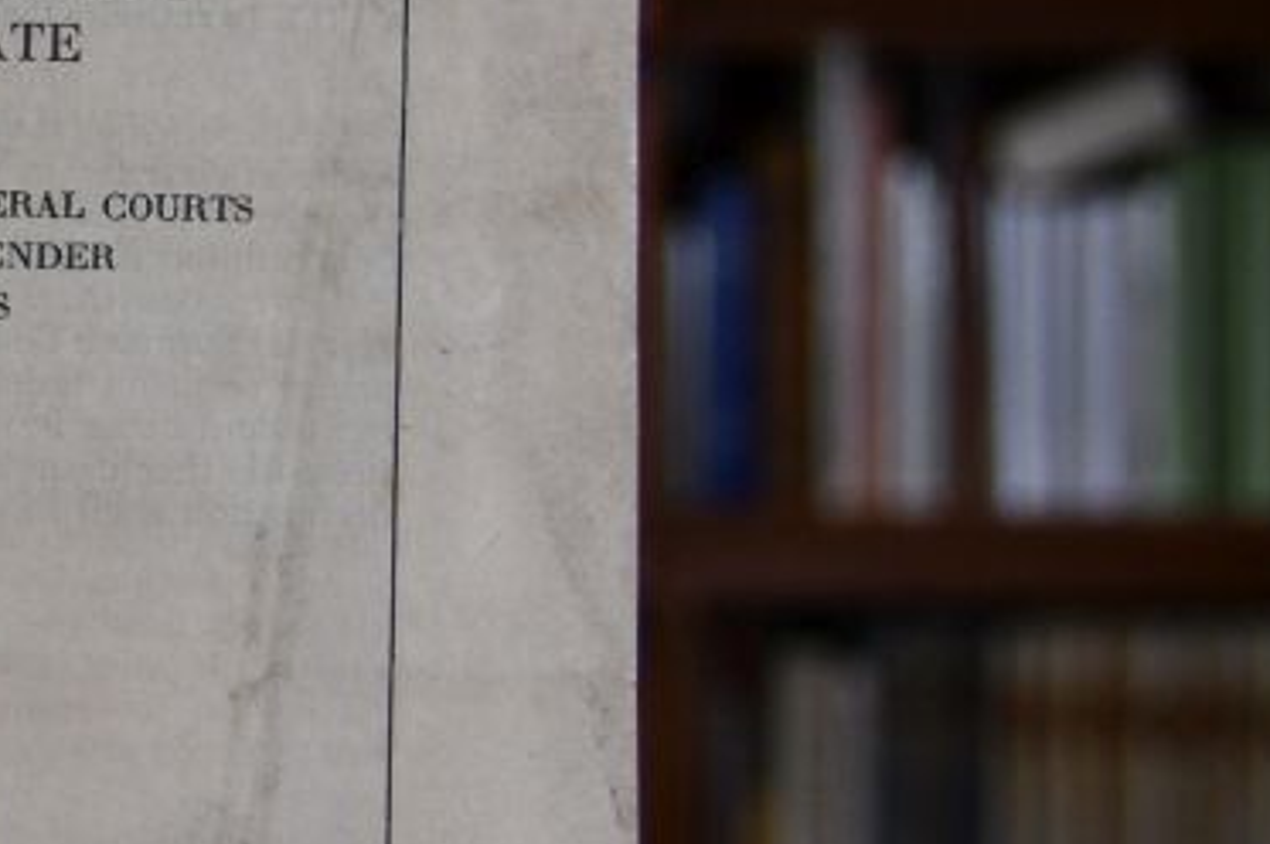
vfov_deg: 11.0
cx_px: -385
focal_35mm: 124
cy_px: 145
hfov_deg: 15.7
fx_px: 4370
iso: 800
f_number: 3.5
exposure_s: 1/200
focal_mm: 22
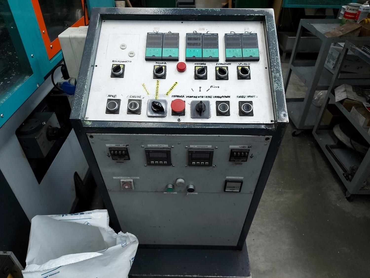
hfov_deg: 71.6
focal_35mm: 24
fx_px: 257
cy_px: 139
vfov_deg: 56.8
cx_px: 185
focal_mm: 5.23
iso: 160
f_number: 1.8
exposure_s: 1/50
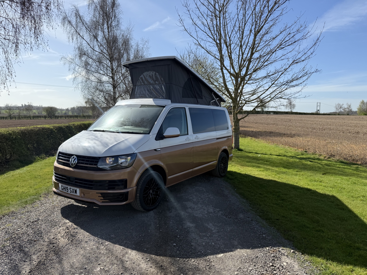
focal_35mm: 24
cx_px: 184
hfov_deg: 71.6
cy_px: 138
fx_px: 254
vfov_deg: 56.8
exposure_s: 1/5714
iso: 100
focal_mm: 6.76
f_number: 1.78
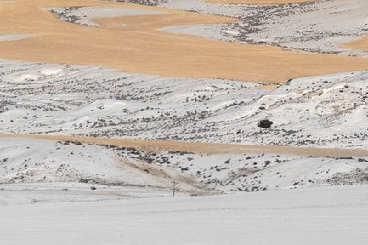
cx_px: 799
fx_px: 9673
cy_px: 160
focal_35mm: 947
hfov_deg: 2.2
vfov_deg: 1.4
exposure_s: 1/2500
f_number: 9
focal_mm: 200
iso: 400
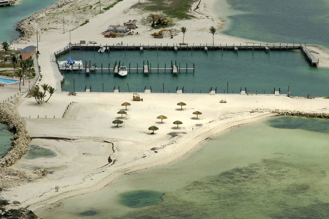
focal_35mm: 156
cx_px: 182
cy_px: 81
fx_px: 1421
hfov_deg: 13.2
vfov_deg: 8.8
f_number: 11
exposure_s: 1/1000
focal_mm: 75
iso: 400
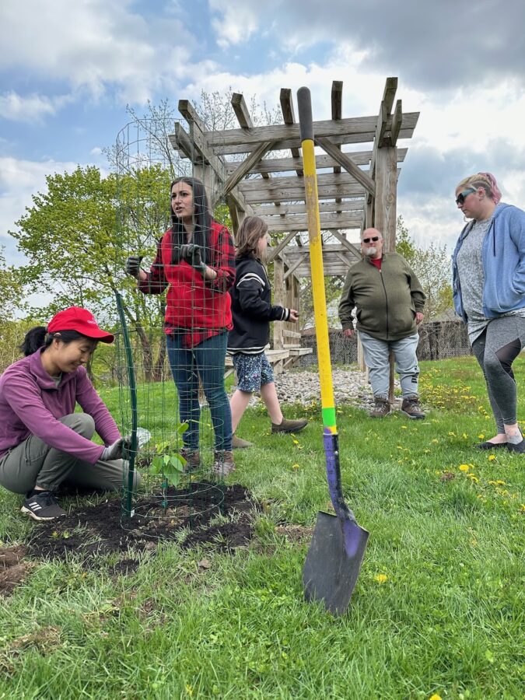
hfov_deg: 56.8
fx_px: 485
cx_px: 262
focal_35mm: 24
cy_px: 350
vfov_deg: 71.6
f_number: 1.78
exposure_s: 1/1664
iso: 80
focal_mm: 6.86
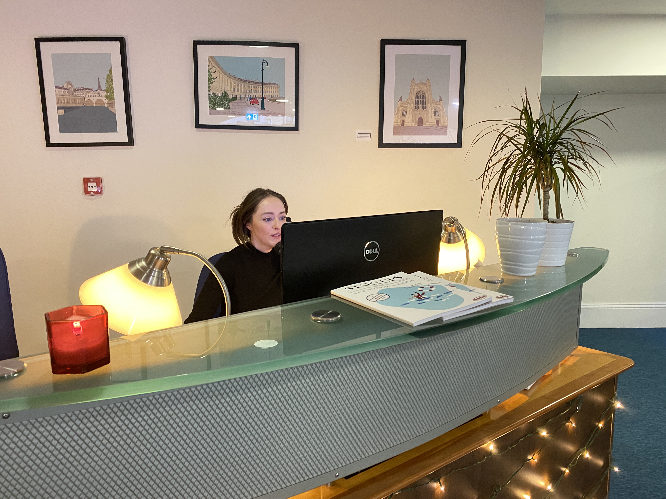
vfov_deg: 53.1
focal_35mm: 26
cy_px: 250
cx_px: 333
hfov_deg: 67.3
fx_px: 500
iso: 400
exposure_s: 1/50
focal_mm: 4.25
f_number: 1.8
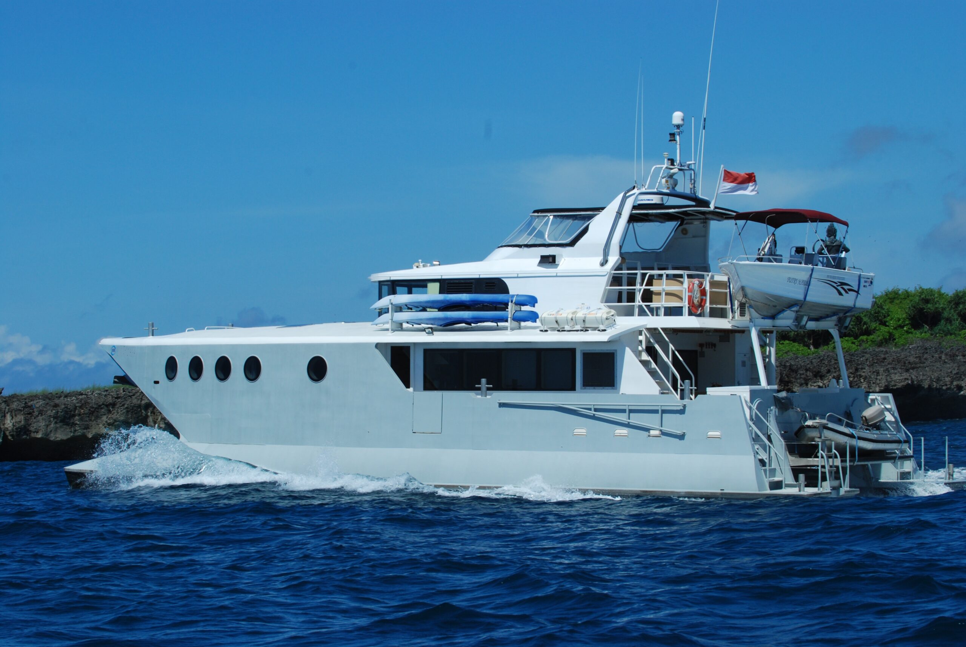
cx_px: 483
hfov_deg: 19.4
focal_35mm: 105
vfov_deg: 13.1
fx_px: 2821
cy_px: 324
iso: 200
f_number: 14
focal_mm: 70
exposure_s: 1/320
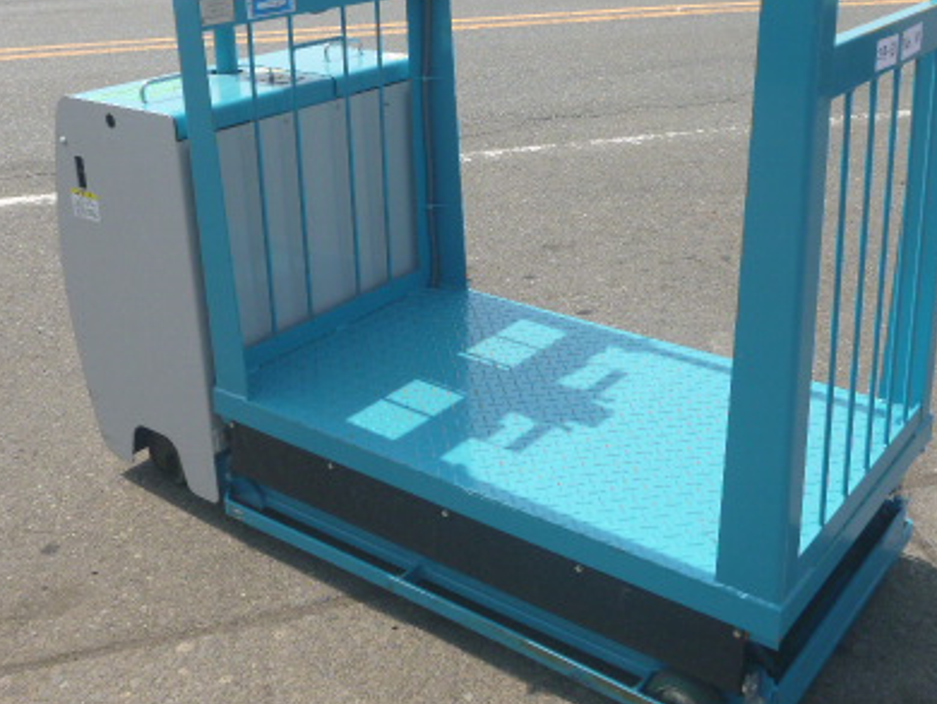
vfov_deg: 34.7
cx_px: 529
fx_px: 1110
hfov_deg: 45.6
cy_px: 216
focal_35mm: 41
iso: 100
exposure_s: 1/500
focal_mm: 4.5
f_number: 3.9
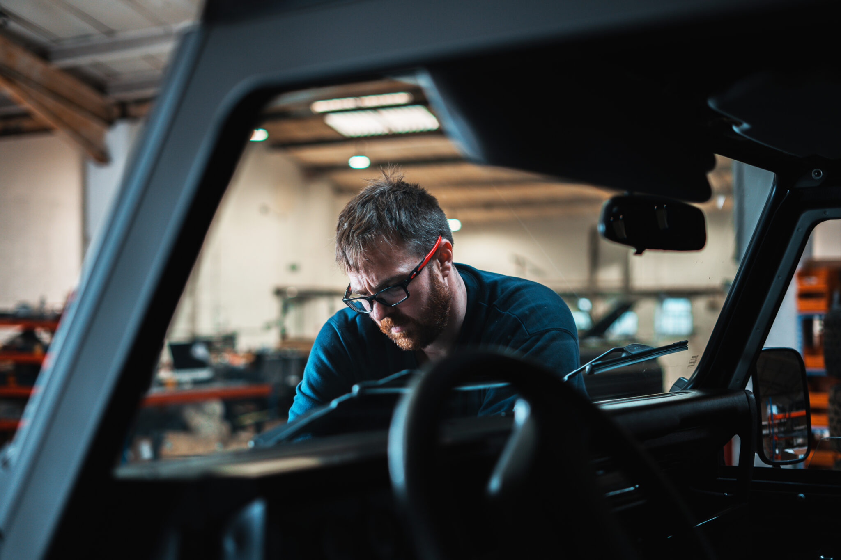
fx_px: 1168
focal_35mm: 50
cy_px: 280
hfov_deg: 39.6
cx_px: 420
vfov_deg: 27.0
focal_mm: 50
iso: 100
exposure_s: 1/125
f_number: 2.2
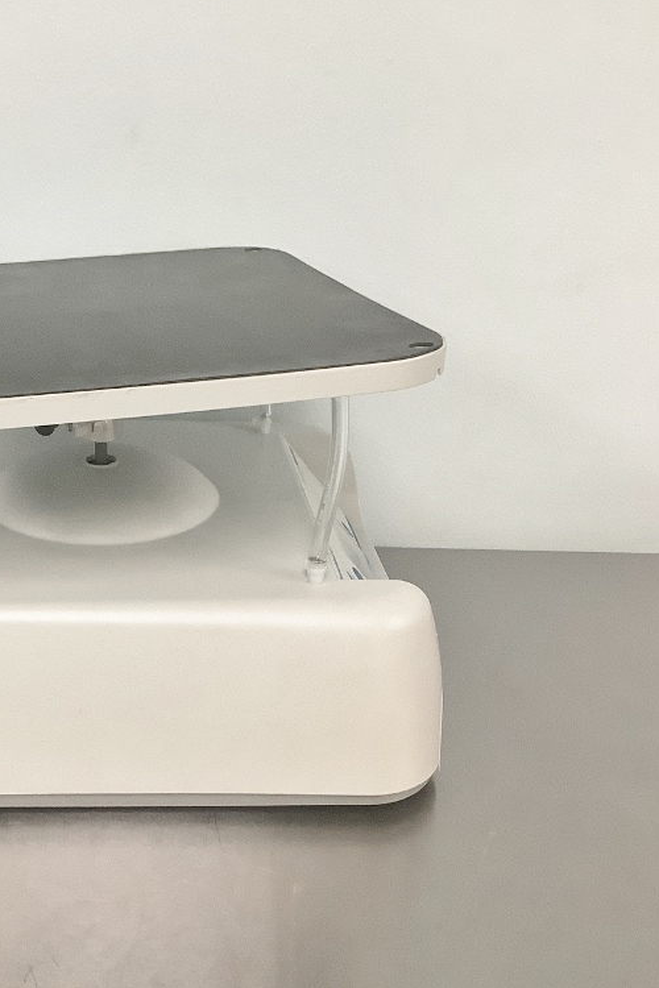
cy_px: 497
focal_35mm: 44
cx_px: 115
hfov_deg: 29.7
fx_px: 1208
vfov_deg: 44.5
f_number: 2.4
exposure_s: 1/60
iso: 160
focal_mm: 3.3
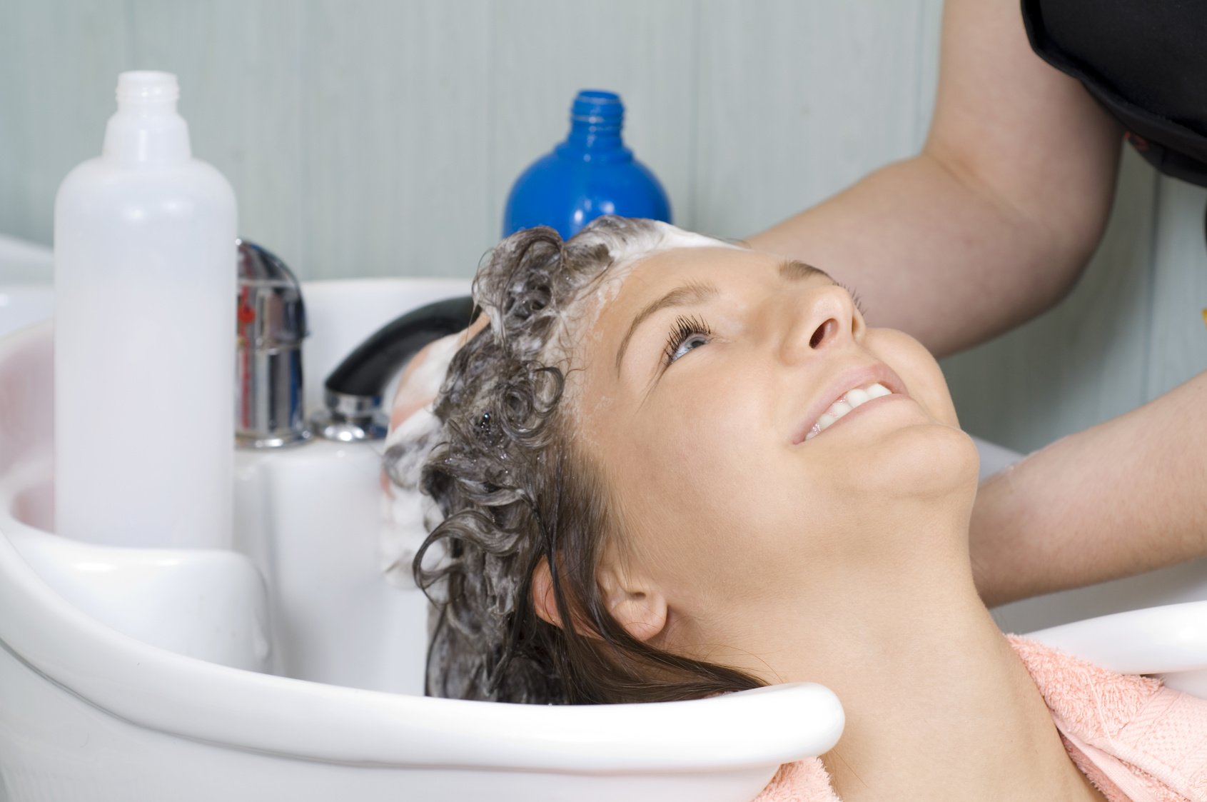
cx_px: 604
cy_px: 401
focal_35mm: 90
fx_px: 3014
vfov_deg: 15.2
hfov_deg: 22.6
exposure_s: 1/50
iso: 100
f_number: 6.3
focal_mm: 60
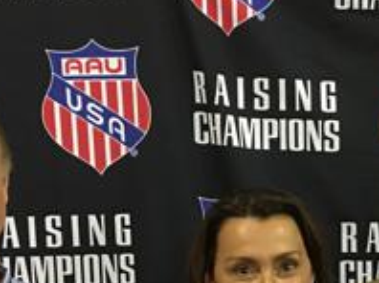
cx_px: 335
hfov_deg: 21.8
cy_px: 298
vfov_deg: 16.3
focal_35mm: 88
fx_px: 962
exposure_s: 1/4
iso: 64
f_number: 2.2
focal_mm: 4.15
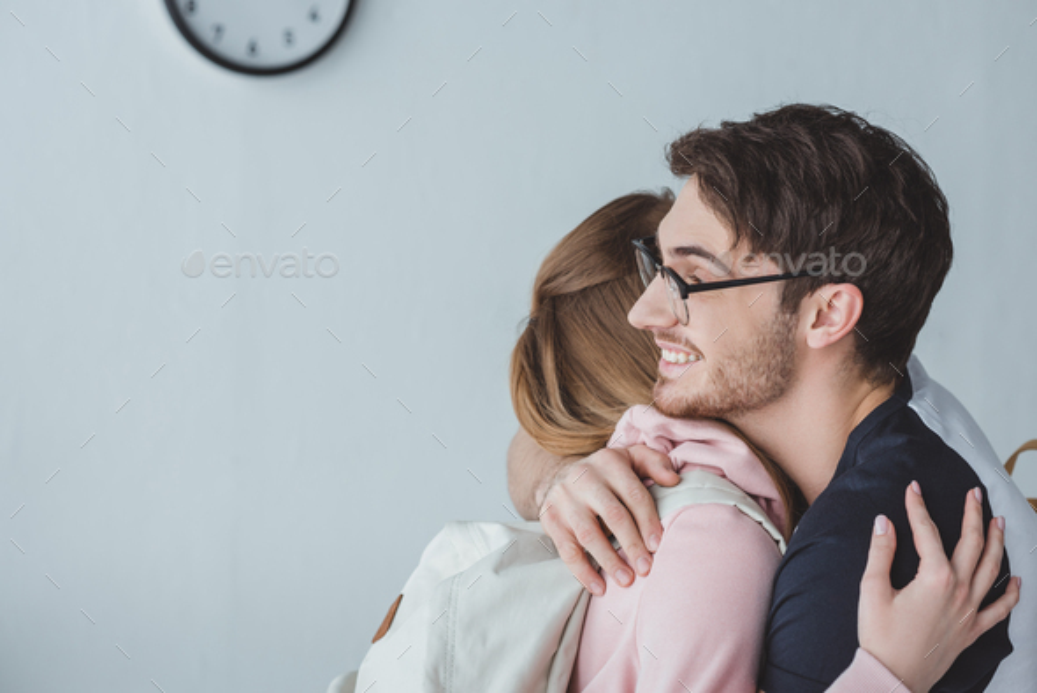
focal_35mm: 85
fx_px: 2450
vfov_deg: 16.1
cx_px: 518
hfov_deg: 23.9
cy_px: 346
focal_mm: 85
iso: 250
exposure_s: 1/160
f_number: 4
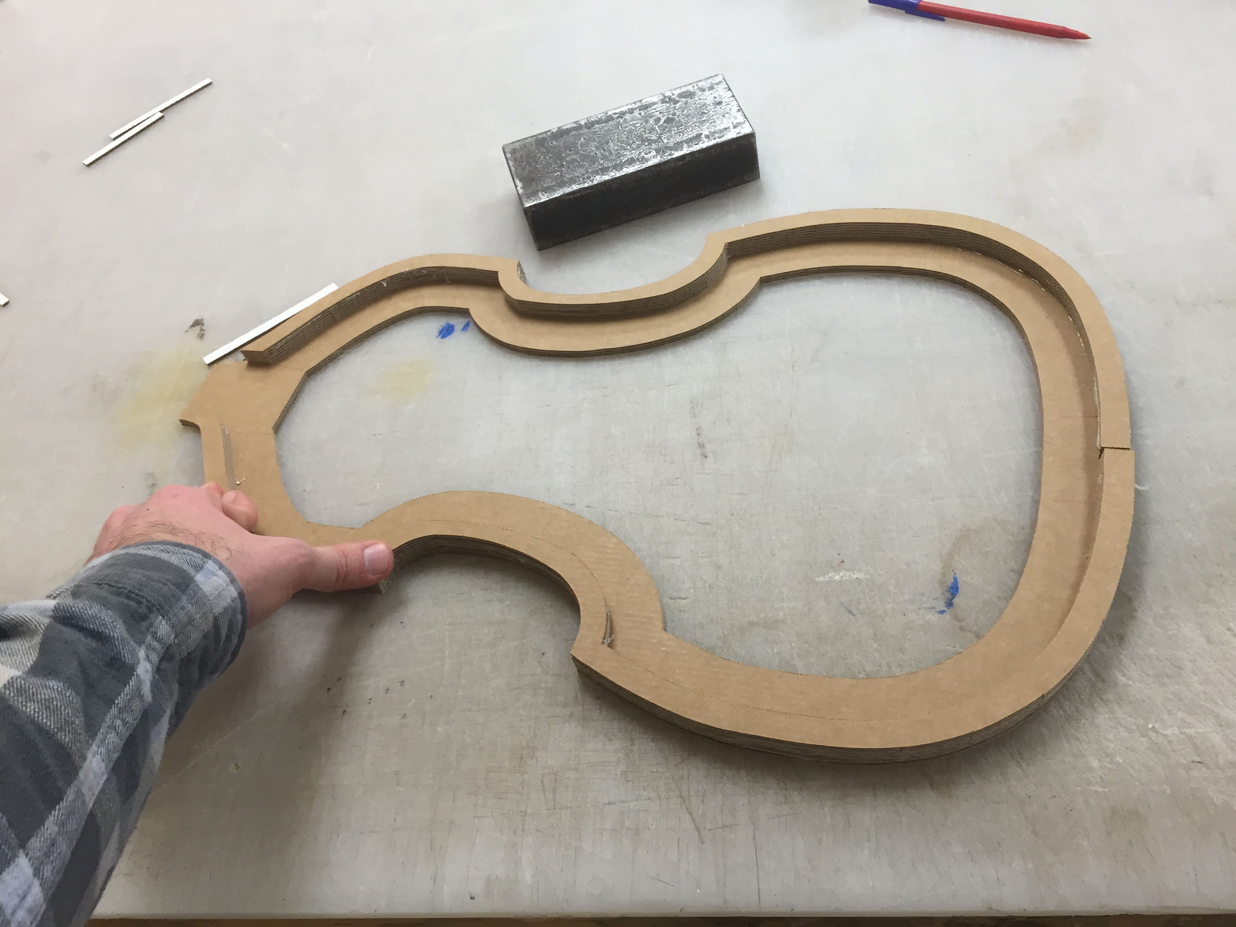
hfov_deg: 61.7
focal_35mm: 29
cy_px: 464
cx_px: 618
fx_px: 1035
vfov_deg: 48.2
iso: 32
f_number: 2.2
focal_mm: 4.15
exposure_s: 1/30
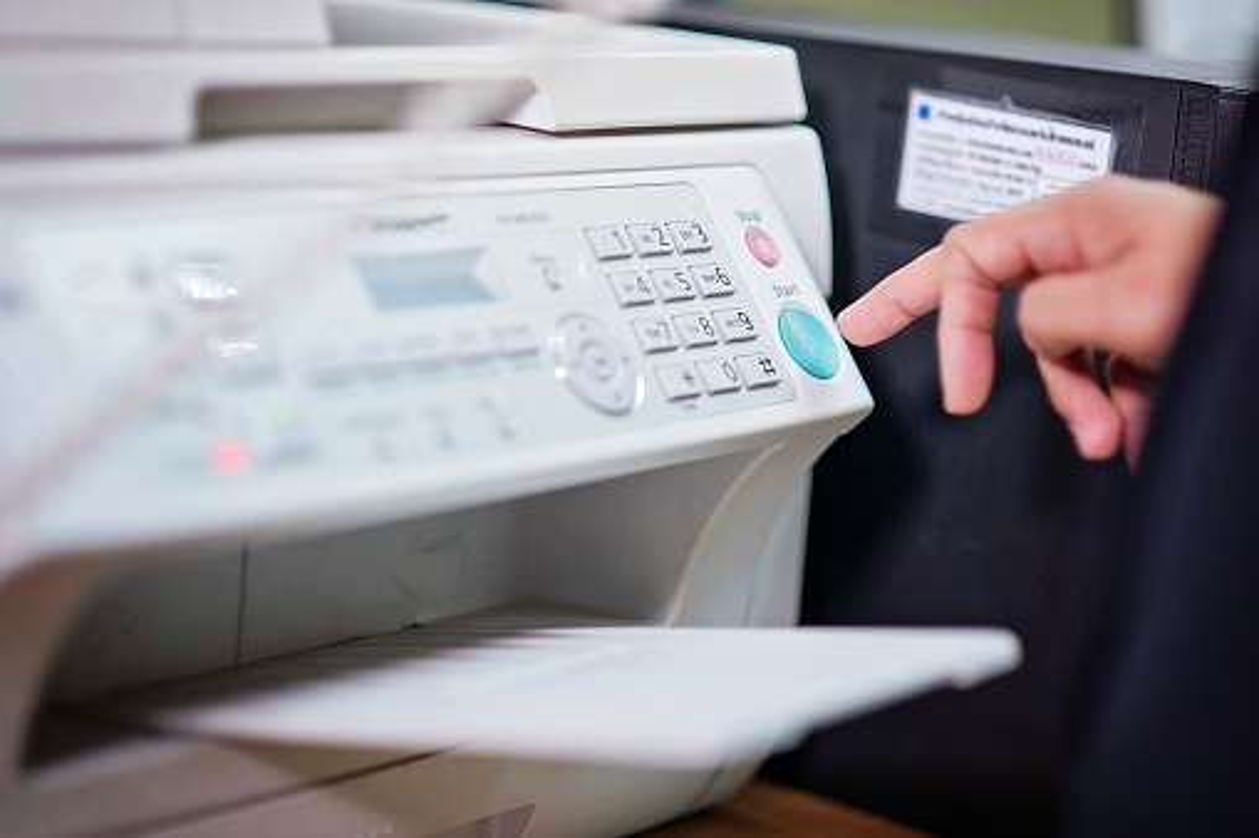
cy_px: 419
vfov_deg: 16.1
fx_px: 2971
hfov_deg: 23.9
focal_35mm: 85
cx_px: 630
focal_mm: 85
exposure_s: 1/160
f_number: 2.2
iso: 400
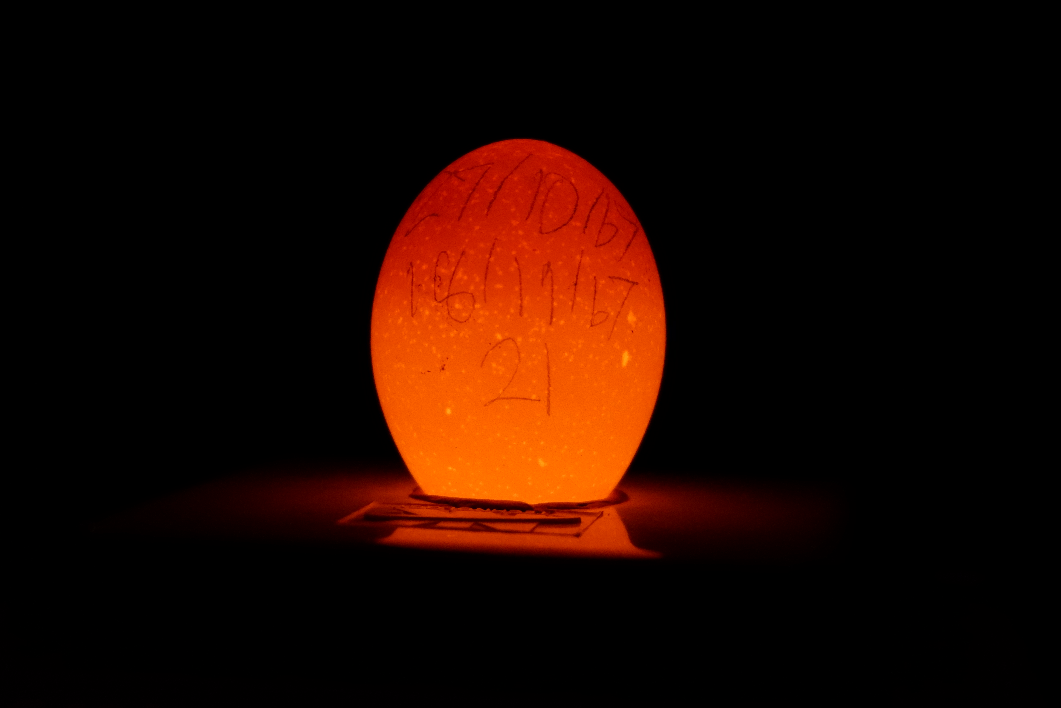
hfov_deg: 29.2
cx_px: 530
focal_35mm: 69
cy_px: 354
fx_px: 2033
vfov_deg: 19.7
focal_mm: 46.7
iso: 3200
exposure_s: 1/34
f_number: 5.6
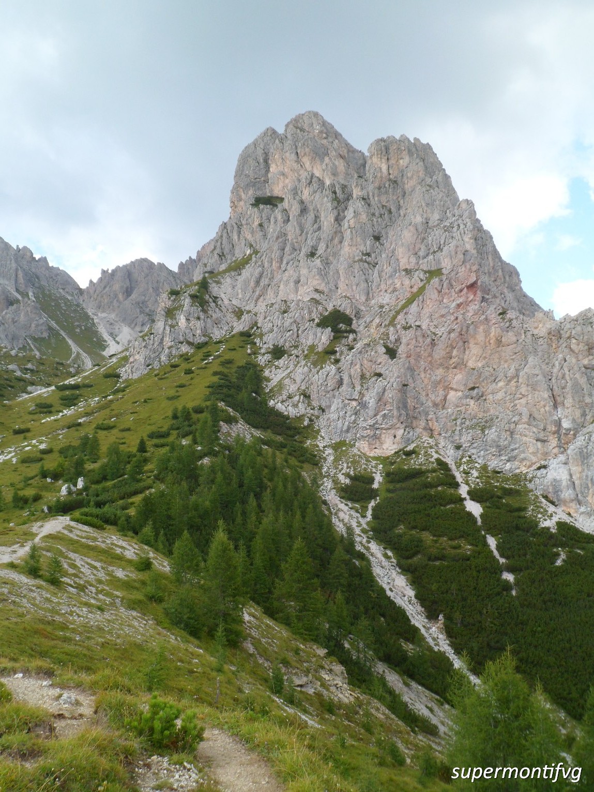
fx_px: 778
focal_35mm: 34
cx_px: 297
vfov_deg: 54.0
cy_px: 396
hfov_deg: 41.8
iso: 80
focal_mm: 5.7
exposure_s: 1/250
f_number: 3.7
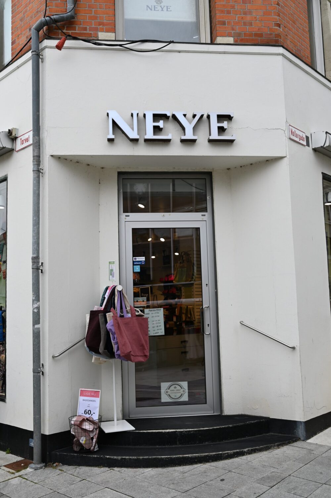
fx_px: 511
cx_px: 166
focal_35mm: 37
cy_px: 249
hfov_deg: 35.9
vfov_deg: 51.9
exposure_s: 1/250
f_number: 5.6
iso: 140
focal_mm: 37
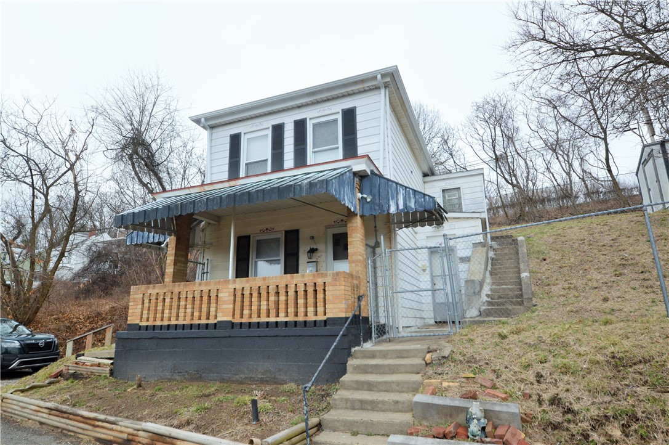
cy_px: 222
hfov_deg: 90.1
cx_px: 334
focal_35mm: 18
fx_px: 334
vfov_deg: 67.2
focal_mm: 12
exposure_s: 1/125
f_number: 5.6
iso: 200
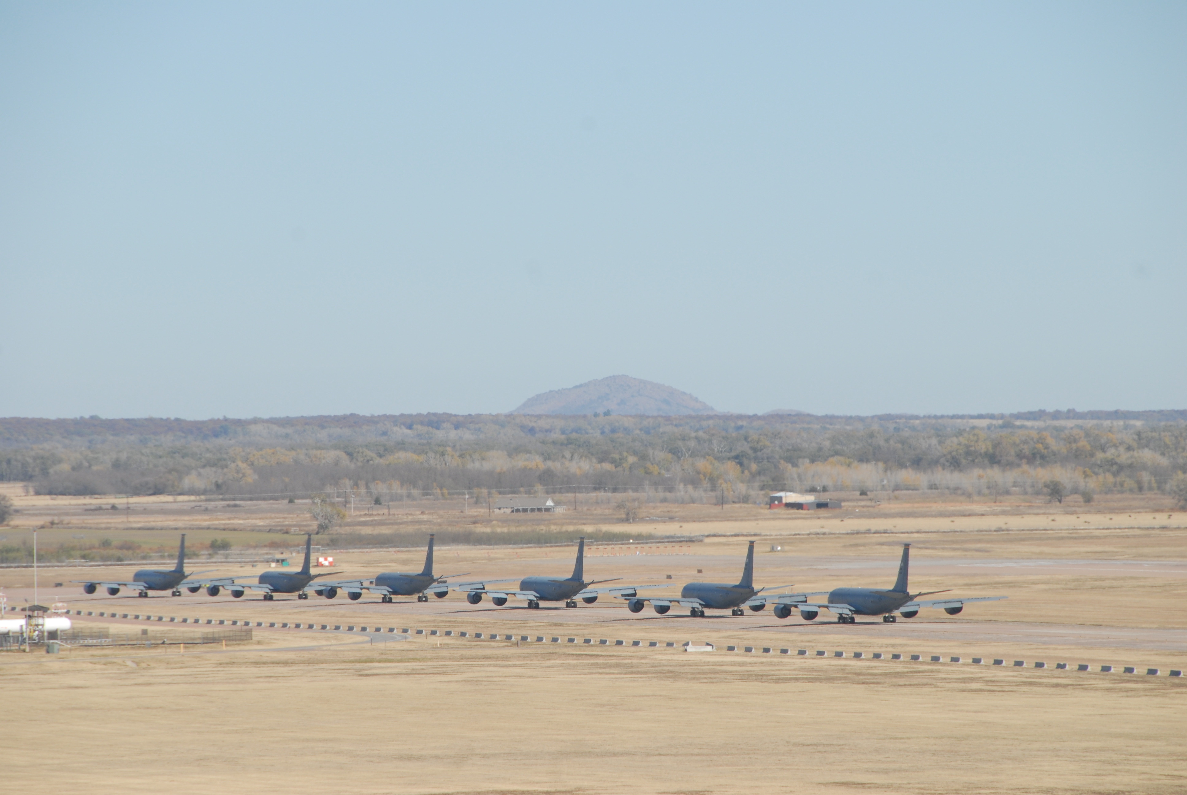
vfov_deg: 4.6
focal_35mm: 300
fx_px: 9903
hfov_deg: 6.9
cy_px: 398
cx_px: 594
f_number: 10
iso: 160
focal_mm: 200
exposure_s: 1/350
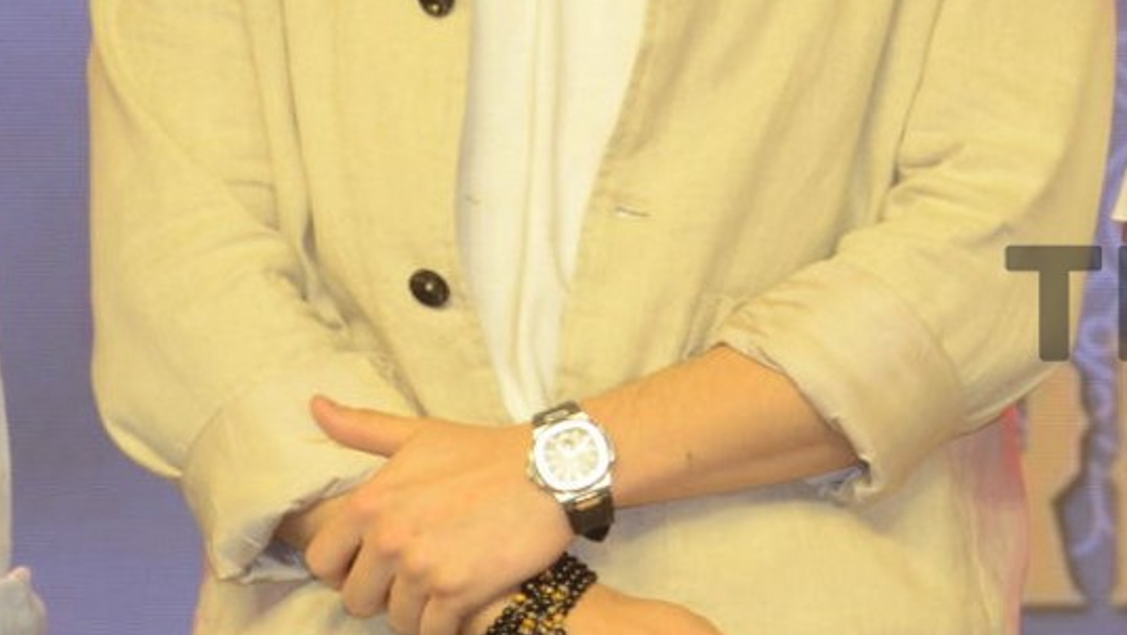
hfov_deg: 4.3
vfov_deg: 2.4
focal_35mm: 501
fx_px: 14965
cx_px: 1461
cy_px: -63
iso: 640
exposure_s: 1/125
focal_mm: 105
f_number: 7.1
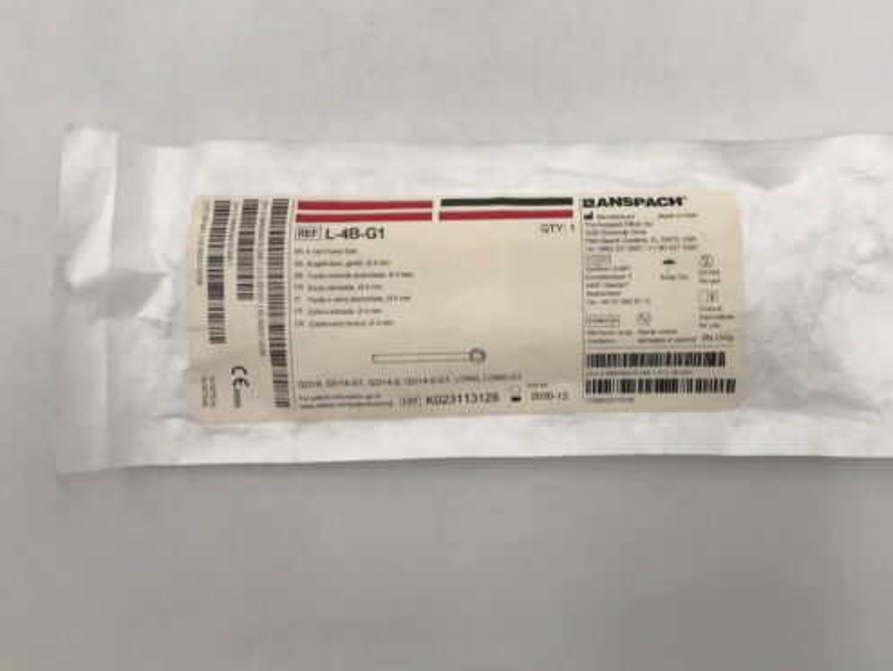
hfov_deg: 53.5
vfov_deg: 41.7
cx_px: 540
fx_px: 878
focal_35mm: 34
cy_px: 284
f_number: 1.8
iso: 32
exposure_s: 1/60
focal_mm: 3.99
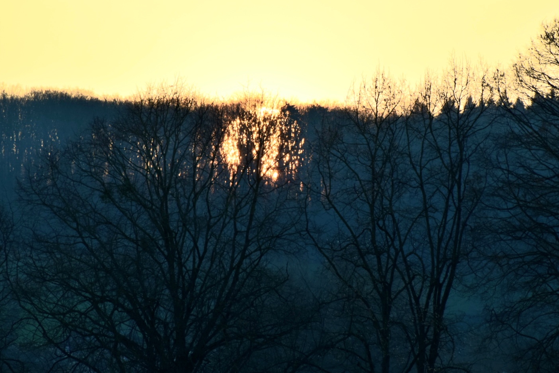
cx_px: 272
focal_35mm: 517
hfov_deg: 4.0
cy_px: 181
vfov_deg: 2.7
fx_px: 8027
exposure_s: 1/250
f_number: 10
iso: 400
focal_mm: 300
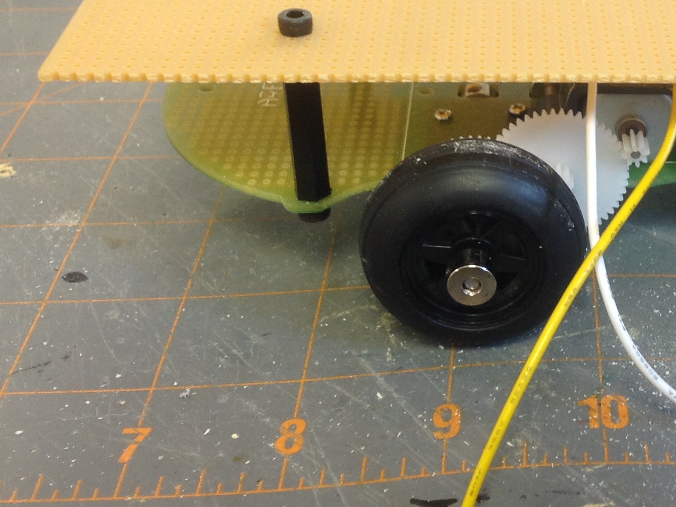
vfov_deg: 19.5
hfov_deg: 25.4
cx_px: 579
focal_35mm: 75
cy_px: 135
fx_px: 1465
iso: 64
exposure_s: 1/17
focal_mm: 4.28
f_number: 2.4
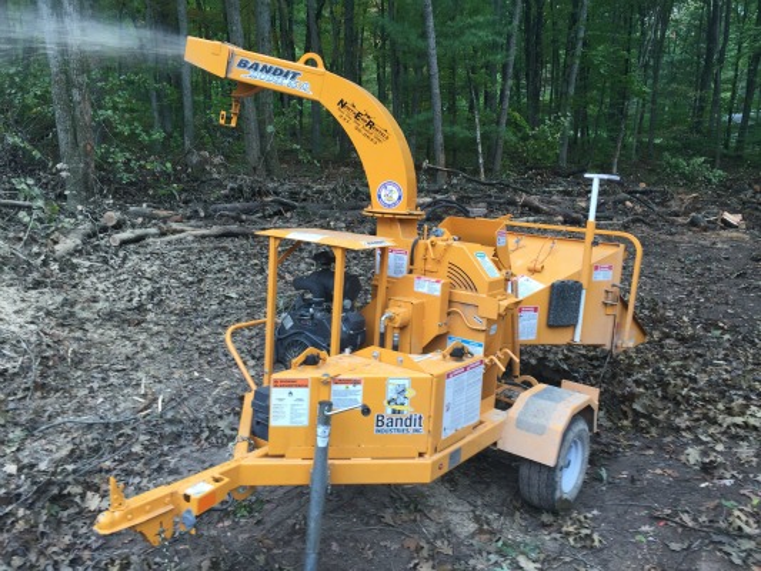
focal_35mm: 29
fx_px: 638
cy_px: 286
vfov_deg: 48.2
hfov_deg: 61.6
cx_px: 380
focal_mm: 4.15
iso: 32
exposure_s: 1/60
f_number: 2.2
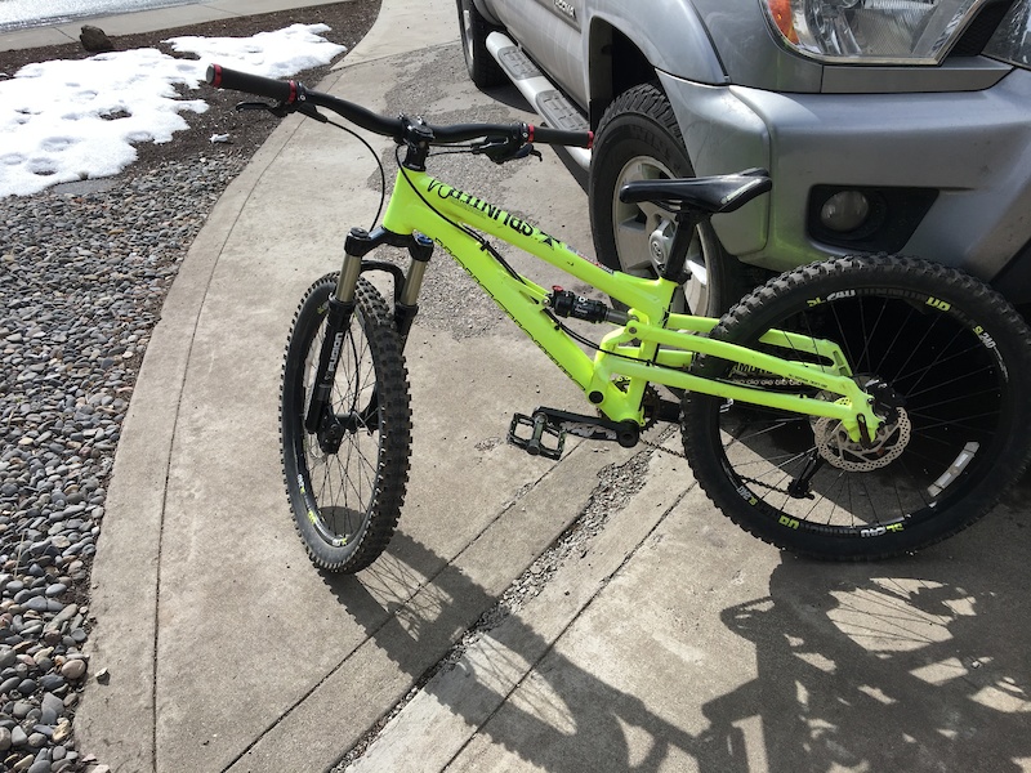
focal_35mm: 29
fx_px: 864
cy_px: 386
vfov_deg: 48.2
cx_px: 516
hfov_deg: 61.7
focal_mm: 4.15
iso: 25
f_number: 2.2
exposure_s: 1/1451
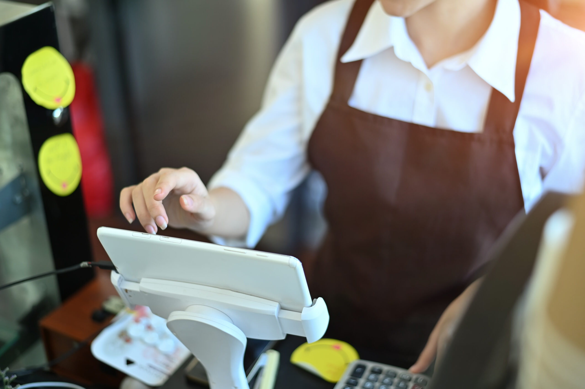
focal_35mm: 50
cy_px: 194
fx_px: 812
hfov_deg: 39.6
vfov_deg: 27.0
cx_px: 292
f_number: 1.8
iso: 400
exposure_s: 1/250
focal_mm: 50
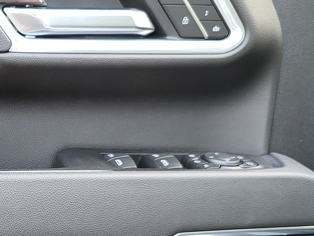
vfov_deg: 18.6
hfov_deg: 24.0
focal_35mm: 77
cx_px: -14
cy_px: 243
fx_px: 698
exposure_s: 1/120
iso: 160
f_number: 1.8
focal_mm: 5.4
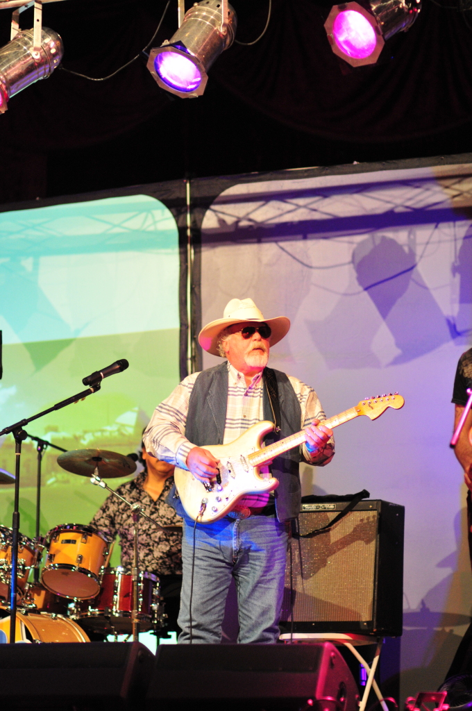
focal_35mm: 128
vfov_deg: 16.1
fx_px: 2514
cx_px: 236
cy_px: 356
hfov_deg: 10.7
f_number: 1.4
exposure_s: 1/200
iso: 1250
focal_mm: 85
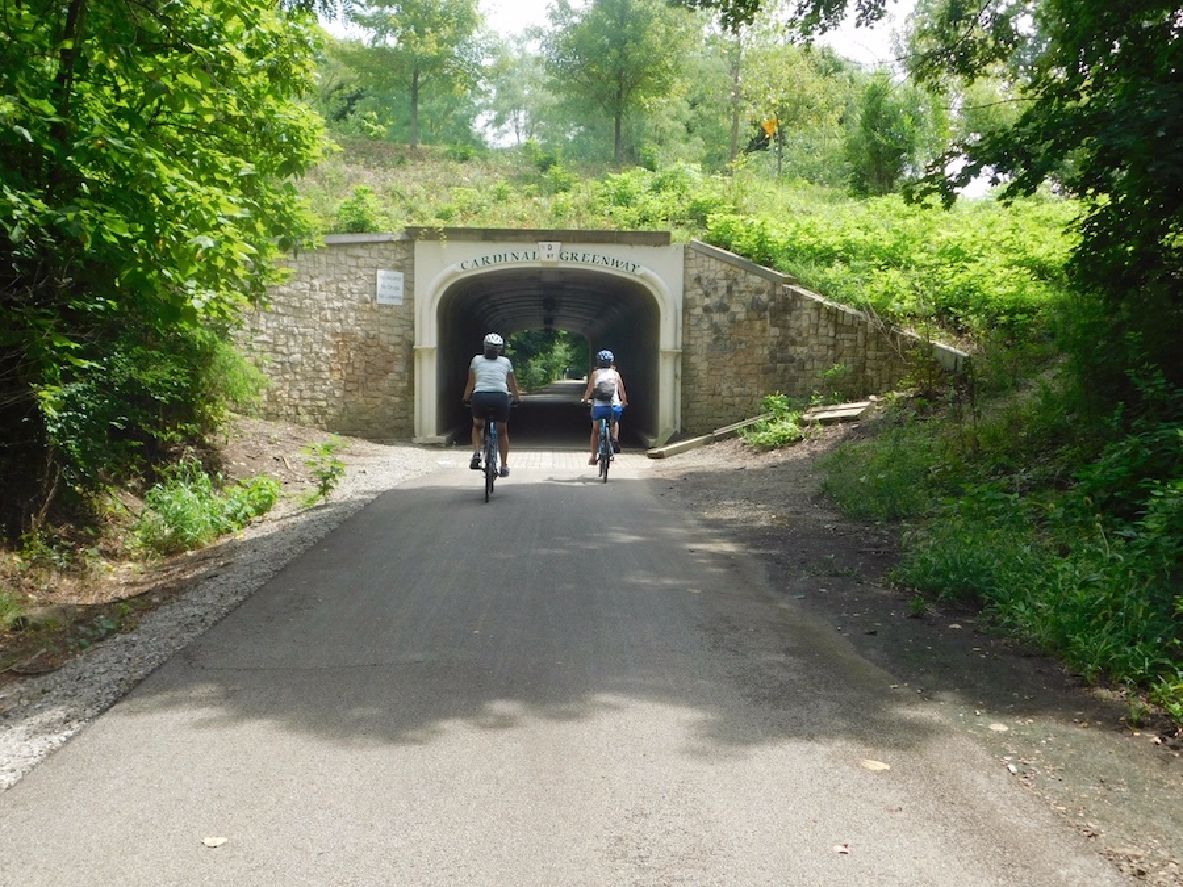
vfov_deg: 39.7
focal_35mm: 36
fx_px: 1230
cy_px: 444
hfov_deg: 51.4
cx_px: 592
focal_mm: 6.3
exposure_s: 1/400
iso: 125
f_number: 3.5
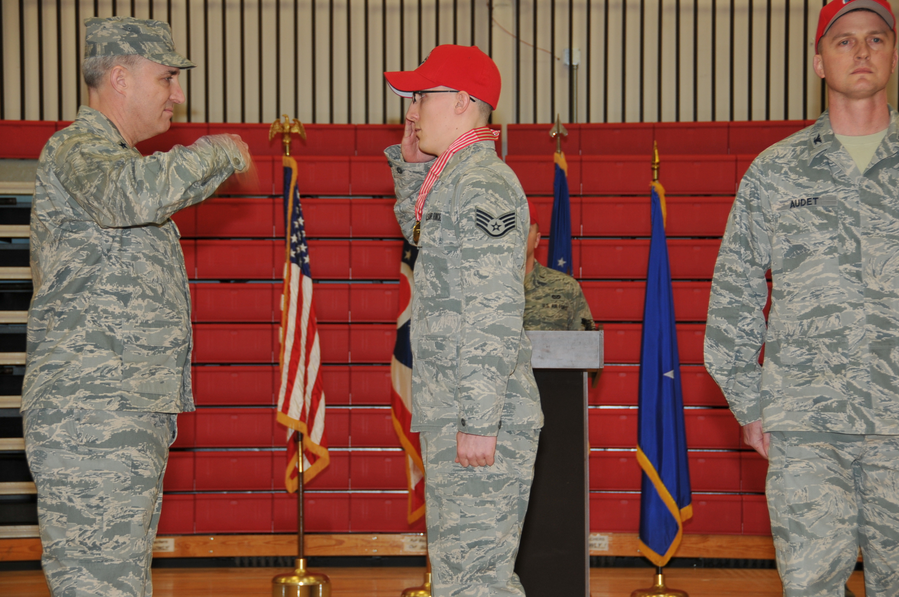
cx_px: 450
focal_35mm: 93
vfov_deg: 14.7
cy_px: 298
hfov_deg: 21.9
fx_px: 2320
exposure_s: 1/60
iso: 200
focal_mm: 62
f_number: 4.8
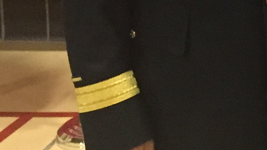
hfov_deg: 12.6
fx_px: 1069
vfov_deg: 7.6
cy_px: -173
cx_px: 526
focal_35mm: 151
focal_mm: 4.15
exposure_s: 1/30
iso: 200
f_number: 2.2
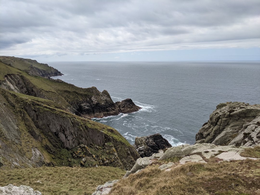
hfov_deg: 65.3
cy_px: 98
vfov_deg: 51.4
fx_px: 203
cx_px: 130
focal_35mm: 27
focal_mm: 4.38
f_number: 1.73
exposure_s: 1/4695
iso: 73
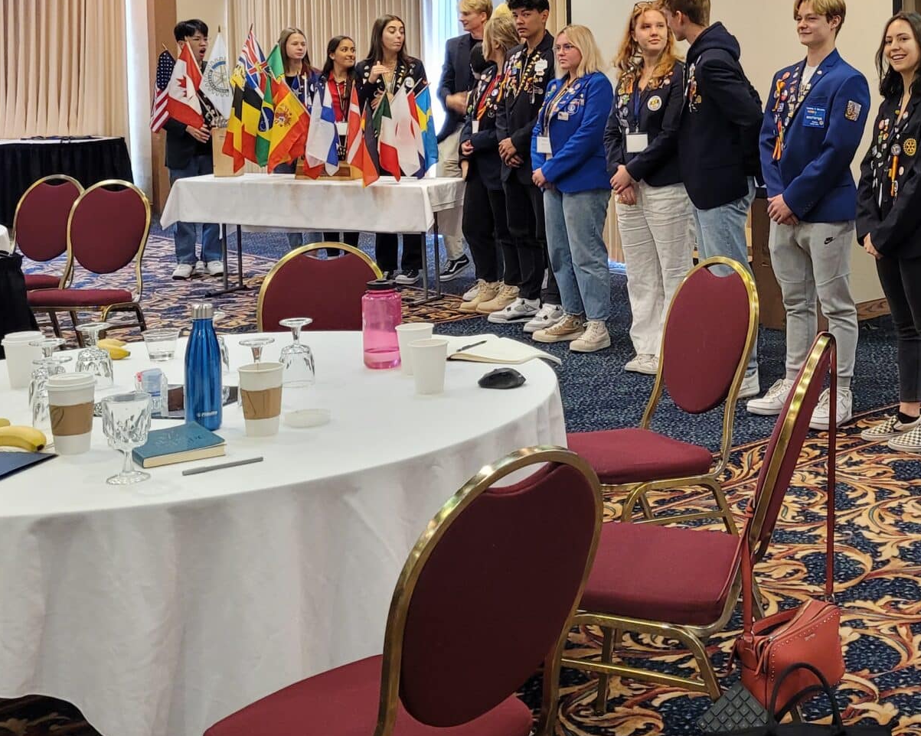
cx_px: 805
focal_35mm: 54
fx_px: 1472
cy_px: 90
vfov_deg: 27.2
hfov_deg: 33.2
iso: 250
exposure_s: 1/40
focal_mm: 5.4
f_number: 1.8
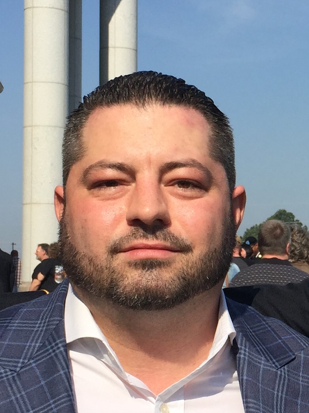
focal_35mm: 29
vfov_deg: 61.7
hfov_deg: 48.2
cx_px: 154
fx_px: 345
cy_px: 206
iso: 32
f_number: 2.2
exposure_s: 1/2639
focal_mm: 4.15
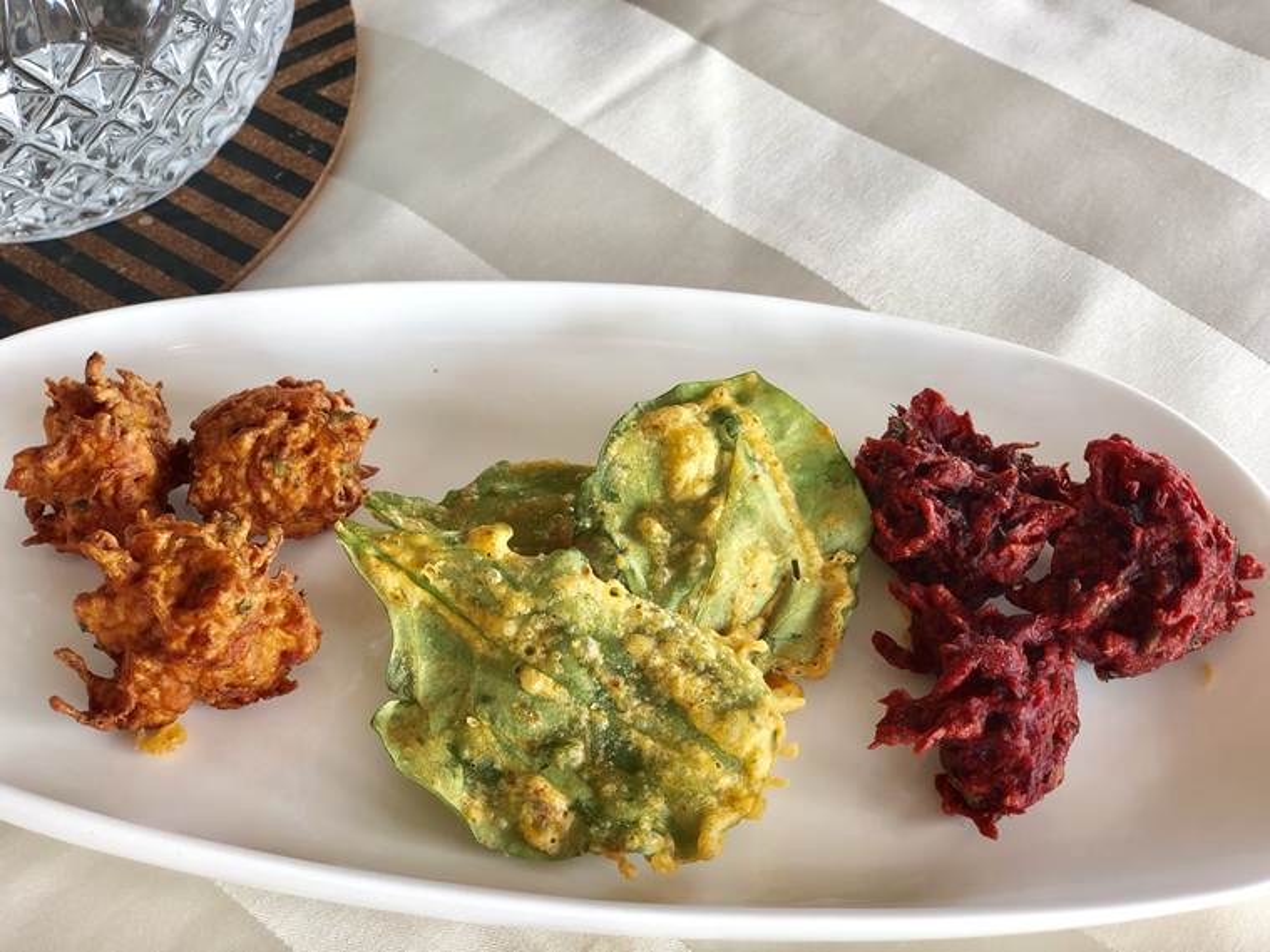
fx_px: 1907
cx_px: 635
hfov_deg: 36.8
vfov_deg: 28.0
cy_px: 476
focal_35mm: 52
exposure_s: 1/50
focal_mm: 6
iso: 20
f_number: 2.4
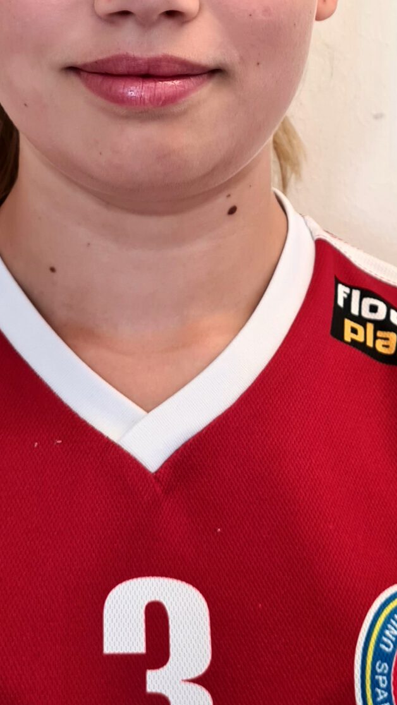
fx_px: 1216
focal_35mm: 65
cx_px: 142
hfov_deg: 18.5
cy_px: 131
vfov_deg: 31.4
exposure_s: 1/50
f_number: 1.8
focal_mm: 5.4
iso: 64
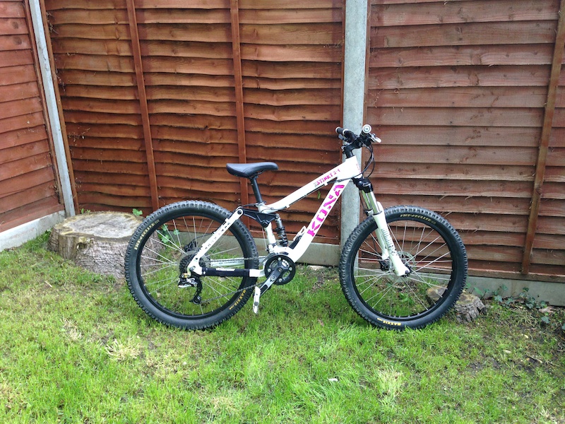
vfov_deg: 42.9
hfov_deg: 55.4
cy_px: 212
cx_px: 282
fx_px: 539
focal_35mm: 33
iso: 80
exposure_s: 1/120
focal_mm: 4.12
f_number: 2.4
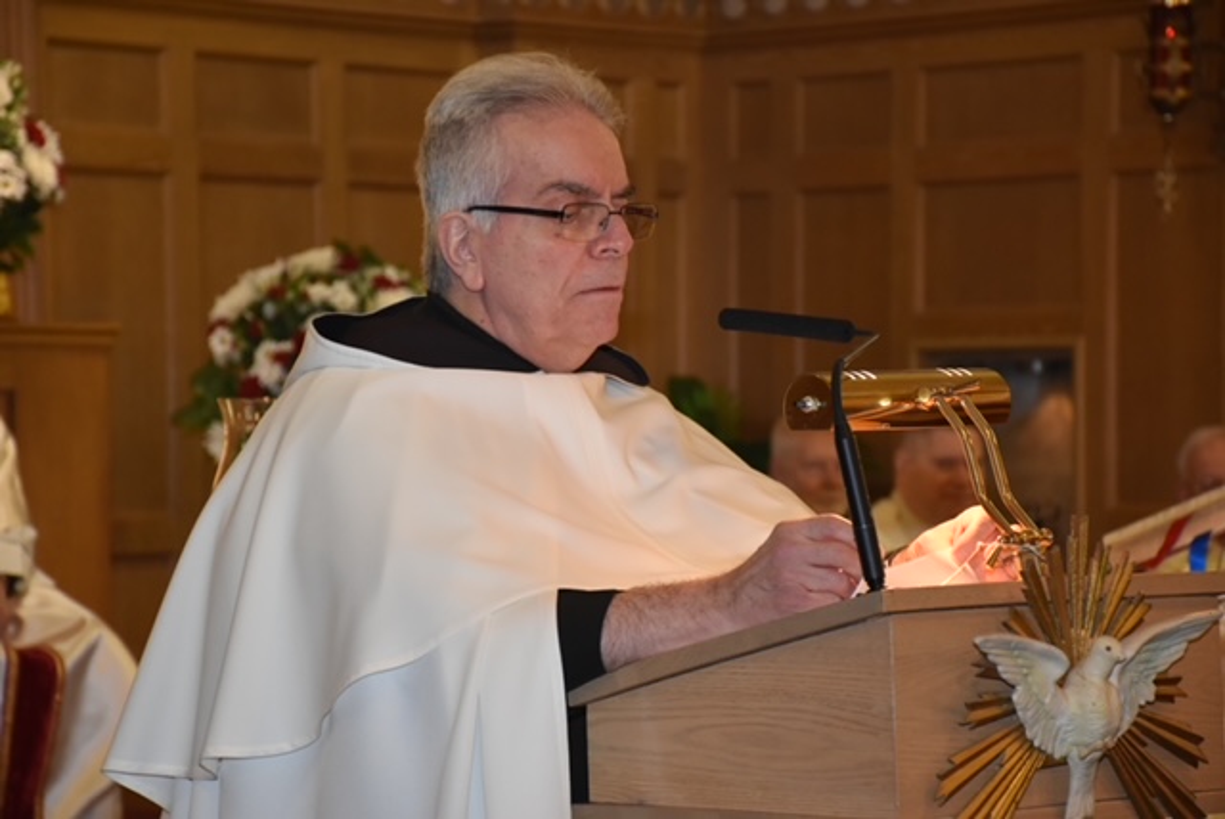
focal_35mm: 135
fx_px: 4598
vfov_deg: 10.2
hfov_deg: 15.2
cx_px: 612
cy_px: 410
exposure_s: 1/60
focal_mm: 90
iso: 1100
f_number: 5.3
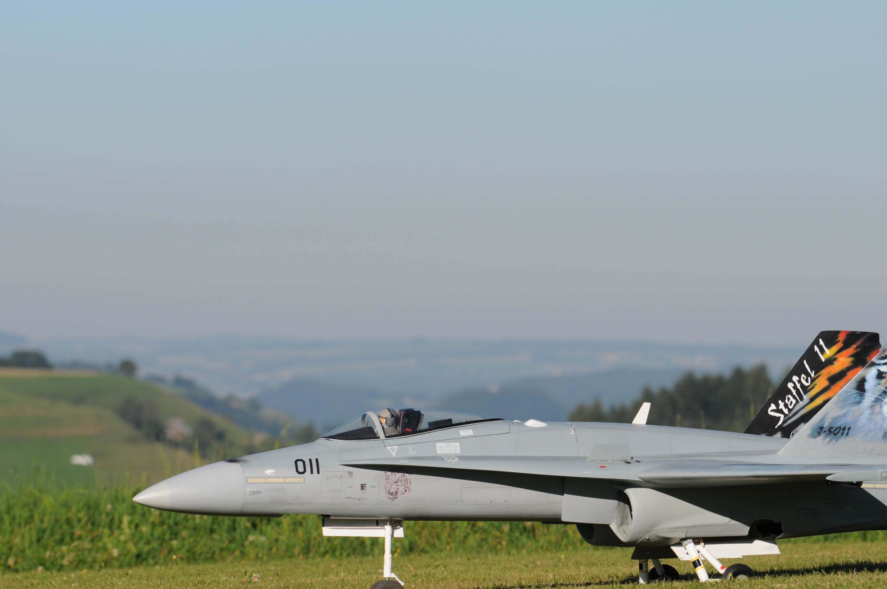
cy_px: 378
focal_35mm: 250
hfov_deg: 8.2
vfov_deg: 5.5
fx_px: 6153
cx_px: 599
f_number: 9
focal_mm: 120
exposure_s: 1/800
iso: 200
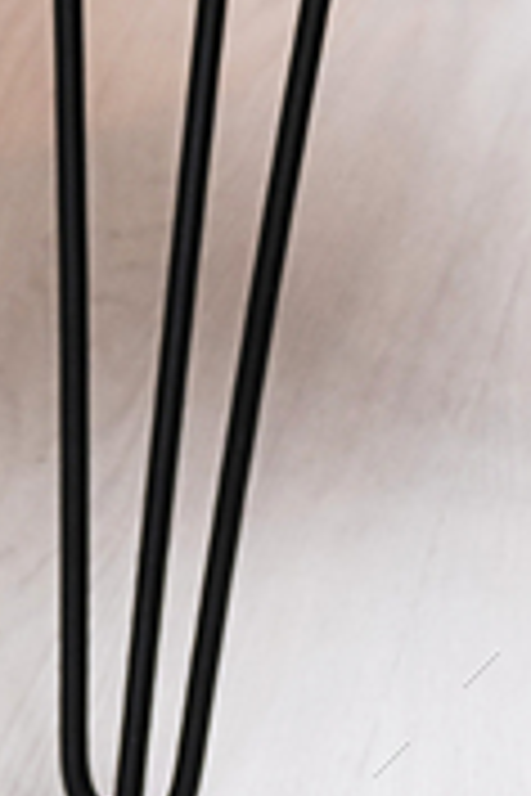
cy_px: -1077
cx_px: 144
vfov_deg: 5.3
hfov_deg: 3.7
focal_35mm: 374
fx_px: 8274
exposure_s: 1/60
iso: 400
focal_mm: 50
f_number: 4
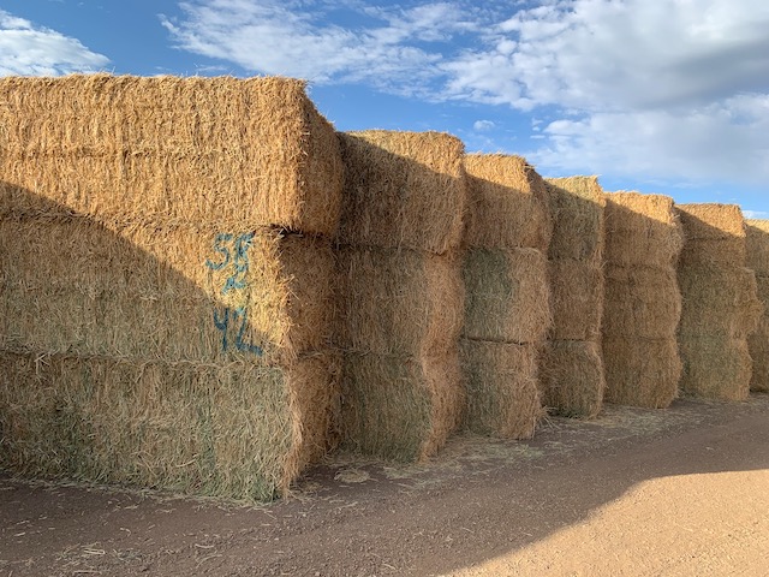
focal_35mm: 26
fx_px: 578
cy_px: 288
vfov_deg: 53.1
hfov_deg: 67.3
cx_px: 384
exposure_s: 1/1088
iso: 25
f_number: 1.8
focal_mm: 4.25
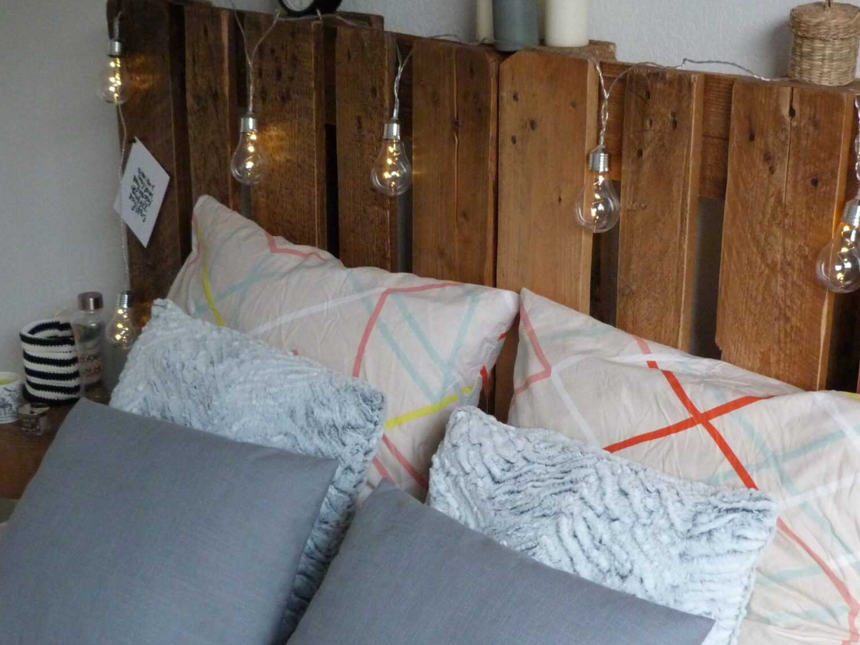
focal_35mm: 56
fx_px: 1391
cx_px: 508
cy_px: 407
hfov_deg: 34.3
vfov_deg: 26.0
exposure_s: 1/30
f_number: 3
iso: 400
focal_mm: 5.9
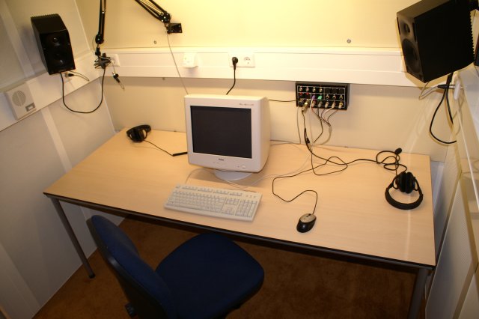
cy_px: 160
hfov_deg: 67.4
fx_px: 359
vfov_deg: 47.9
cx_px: 240
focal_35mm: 27
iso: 400
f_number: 3.5
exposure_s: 1/80
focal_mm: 18
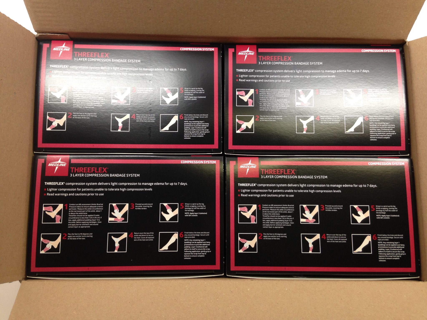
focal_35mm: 33
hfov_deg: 55.4
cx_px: 214
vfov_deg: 42.9
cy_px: 160
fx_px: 407
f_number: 2.4
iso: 64
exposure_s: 1/20
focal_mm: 4.12
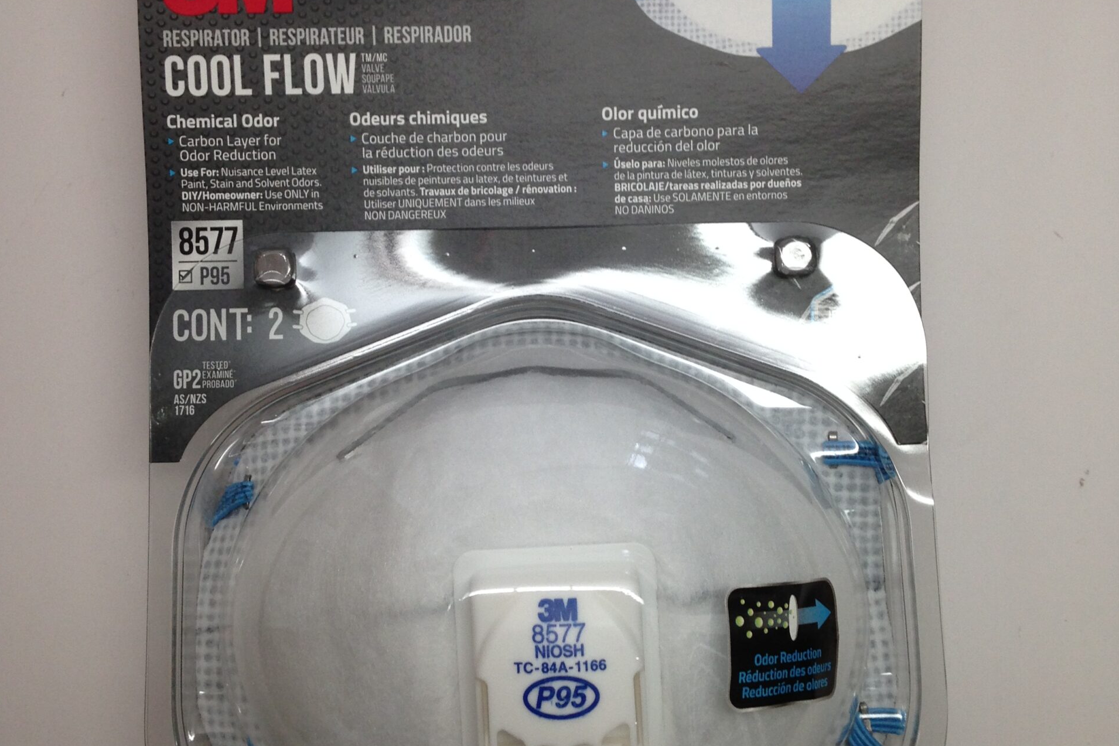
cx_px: 560
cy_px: 358
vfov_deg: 29.2
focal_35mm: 46
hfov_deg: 42.7
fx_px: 1430
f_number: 2.4
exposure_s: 1/60
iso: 64
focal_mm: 4.12
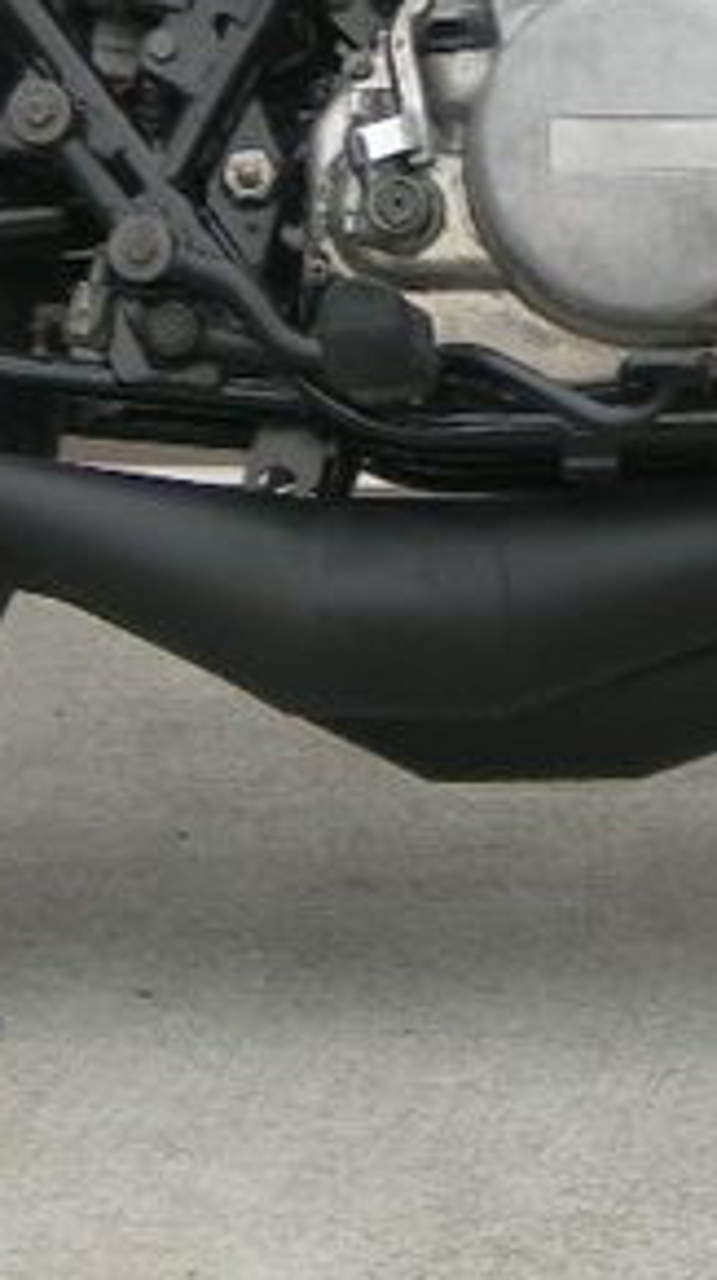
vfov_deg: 11.6
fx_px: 6205
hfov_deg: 6.6
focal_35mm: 183
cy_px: -35
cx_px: 581
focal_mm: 12.7
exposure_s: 1/22.3
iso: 50
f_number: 3.5
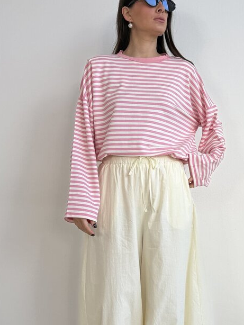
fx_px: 376
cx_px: 162
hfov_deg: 35.6
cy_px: 198
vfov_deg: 46.5
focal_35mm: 40
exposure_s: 1/504
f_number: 1.78
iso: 80
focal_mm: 6.76
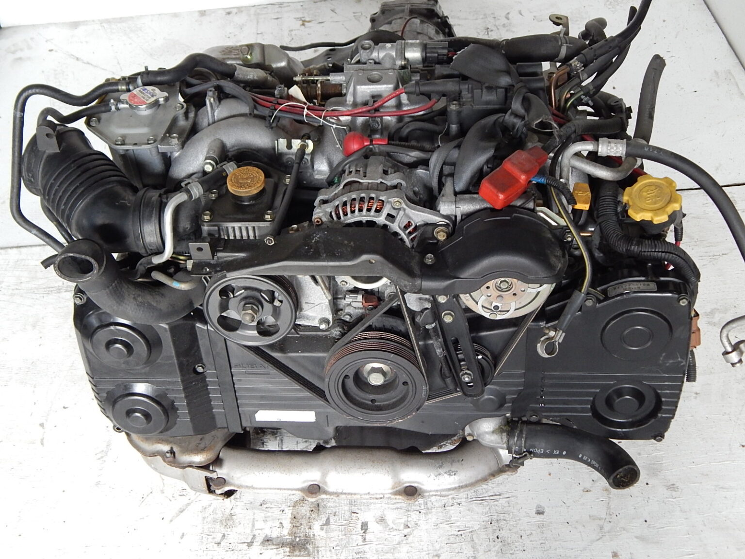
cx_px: 372
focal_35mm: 49
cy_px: 280
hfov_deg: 38.9
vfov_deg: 29.7
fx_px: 1055
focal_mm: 8.6
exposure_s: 1/30
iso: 360
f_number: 3.7
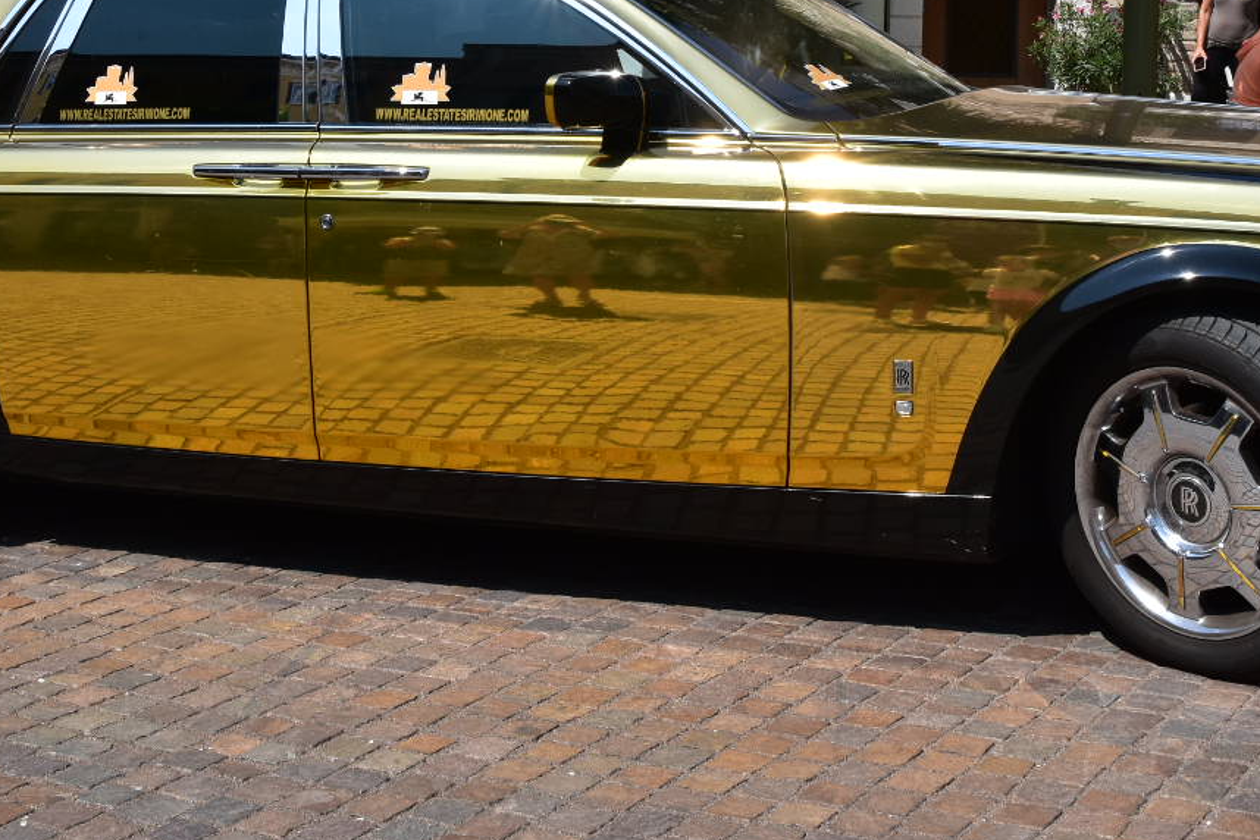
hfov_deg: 29.6
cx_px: 705
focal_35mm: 68
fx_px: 2380
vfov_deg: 19.7
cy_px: 90
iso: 400
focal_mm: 24
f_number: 11
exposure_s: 1/500
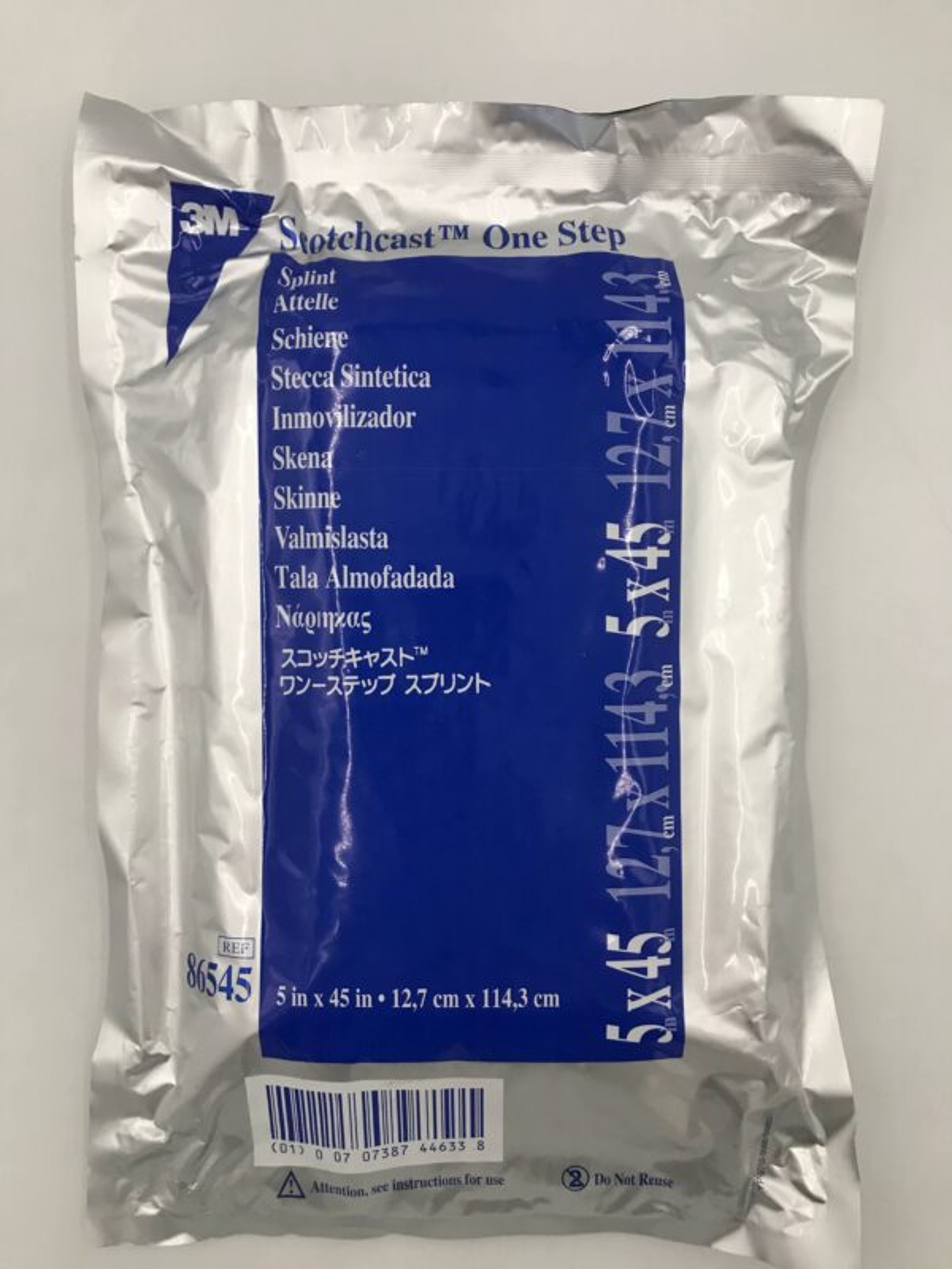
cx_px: 476
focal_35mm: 28
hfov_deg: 49.7
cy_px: 634
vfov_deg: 63.4
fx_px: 1027
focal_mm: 3.99
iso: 20
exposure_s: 1/30
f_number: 1.8
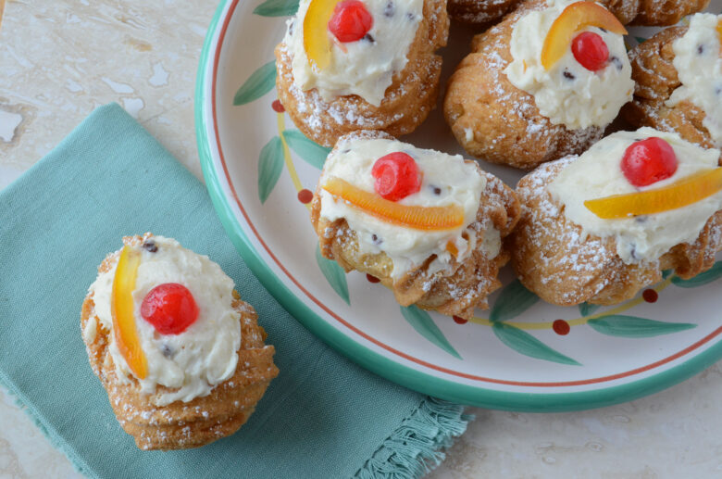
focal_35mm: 39
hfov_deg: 49.6
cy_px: 240
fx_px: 781
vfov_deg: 34.1
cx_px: 361
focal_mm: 26
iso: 400
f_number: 10
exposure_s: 1/50
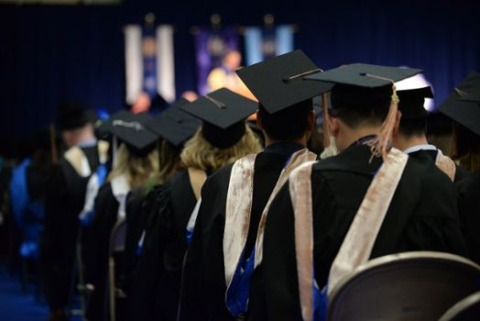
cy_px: 160
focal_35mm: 105
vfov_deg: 13.1
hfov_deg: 19.4
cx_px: 240
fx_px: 1401
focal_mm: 105
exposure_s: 1/250
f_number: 2.8
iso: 4000
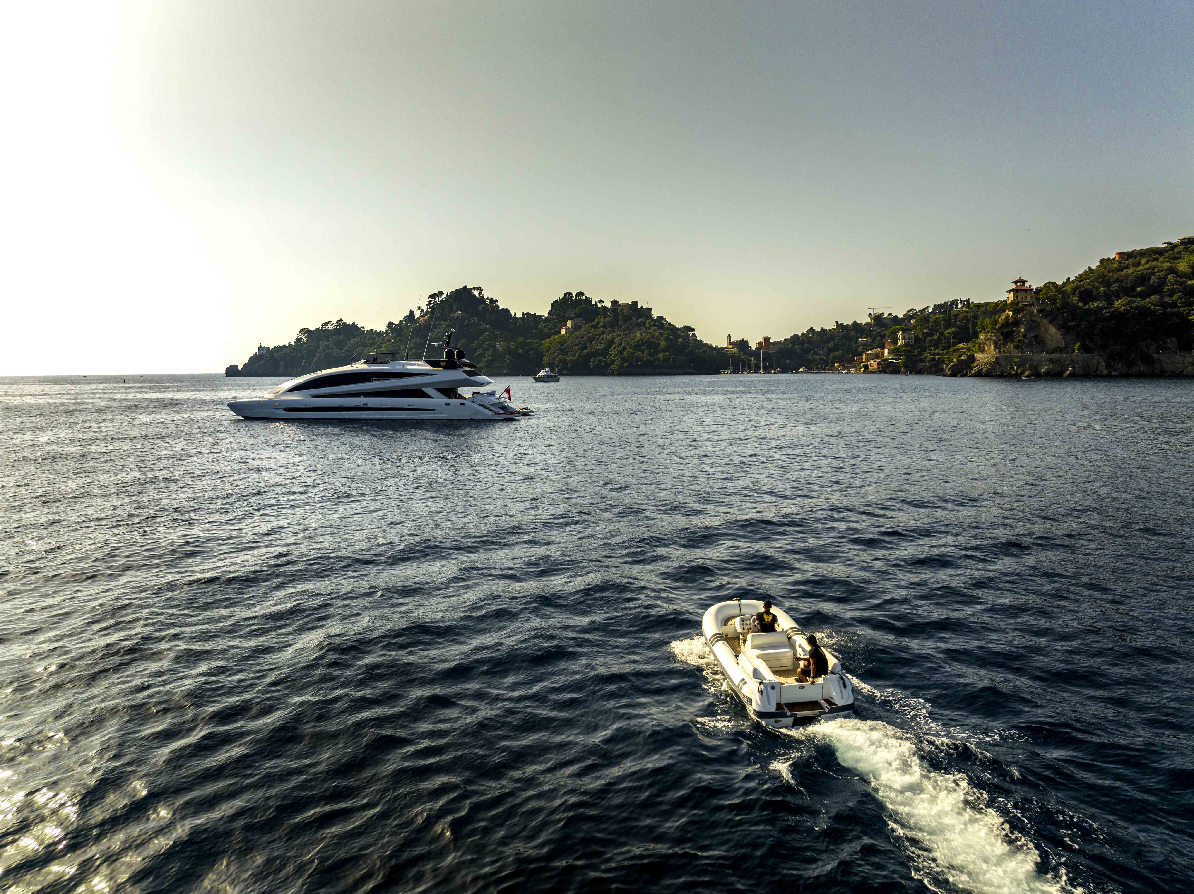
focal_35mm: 24
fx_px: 827
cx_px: 597
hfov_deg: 71.6
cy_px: 447
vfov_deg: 56.8
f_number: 3.5
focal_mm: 12.29
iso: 100
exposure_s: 1/100
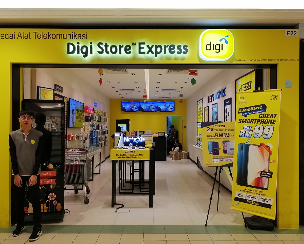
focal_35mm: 28
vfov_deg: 51.5
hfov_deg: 62.2
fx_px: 252
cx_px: 149
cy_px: 125
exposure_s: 1/100
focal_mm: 3.81
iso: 160
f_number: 2.2
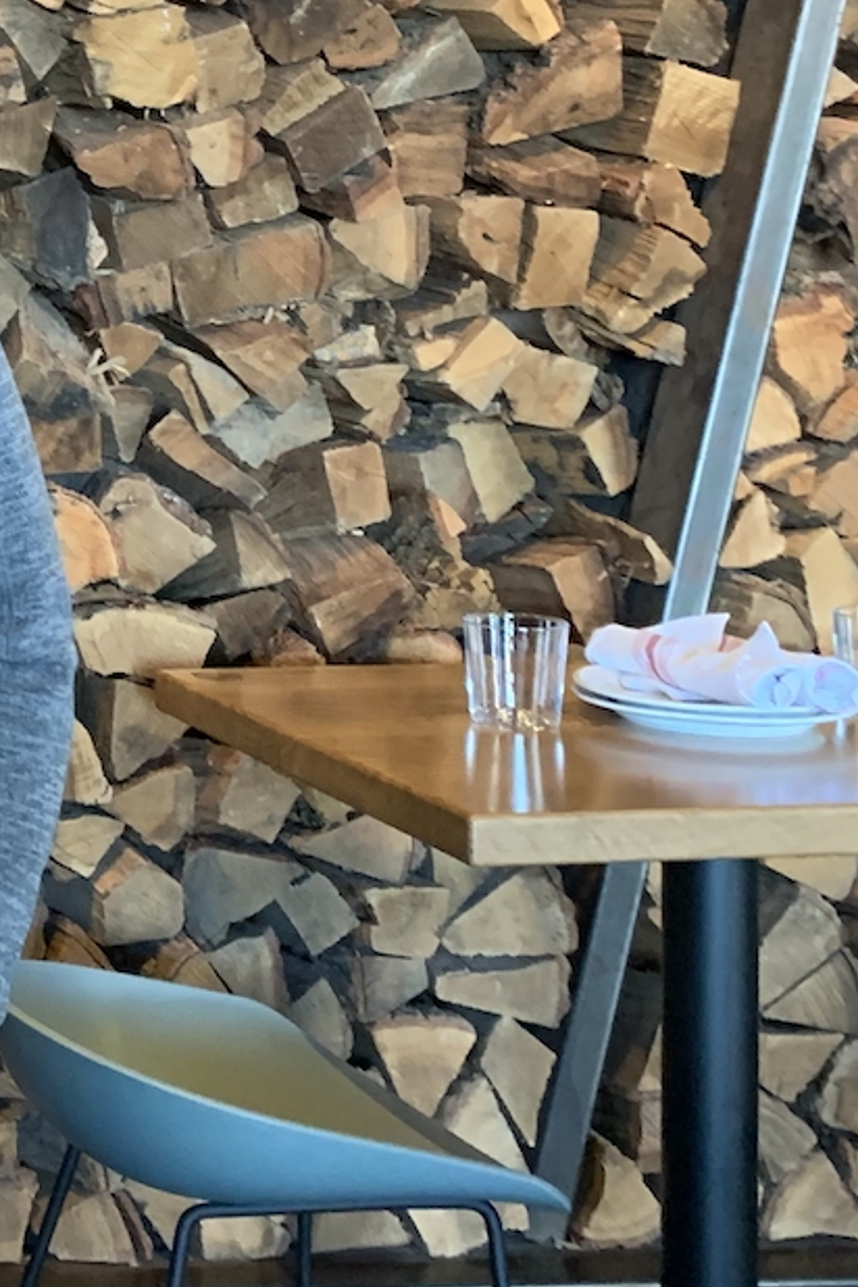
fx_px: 2502
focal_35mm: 70
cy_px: 281
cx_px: -585
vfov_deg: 28.3
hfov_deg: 16.8
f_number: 1.8
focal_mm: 4.25
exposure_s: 1/40
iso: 250
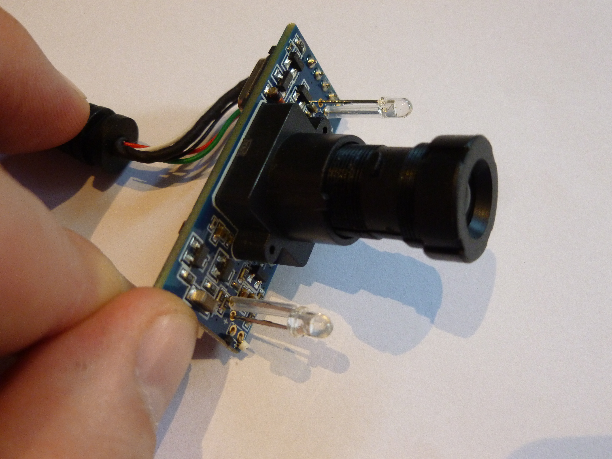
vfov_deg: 39.7
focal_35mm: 36
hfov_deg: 51.4
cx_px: 306
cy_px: 230
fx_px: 636
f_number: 3.6
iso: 320
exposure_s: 1/60
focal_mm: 6.5
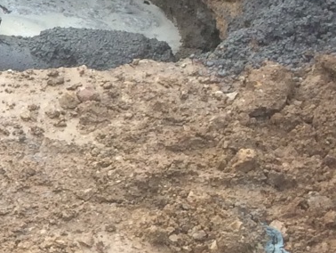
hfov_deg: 11.3
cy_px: 147
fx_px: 1525
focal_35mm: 157
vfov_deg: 9.5
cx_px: -345
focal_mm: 4.15
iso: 40
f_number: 2.2
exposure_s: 1/120
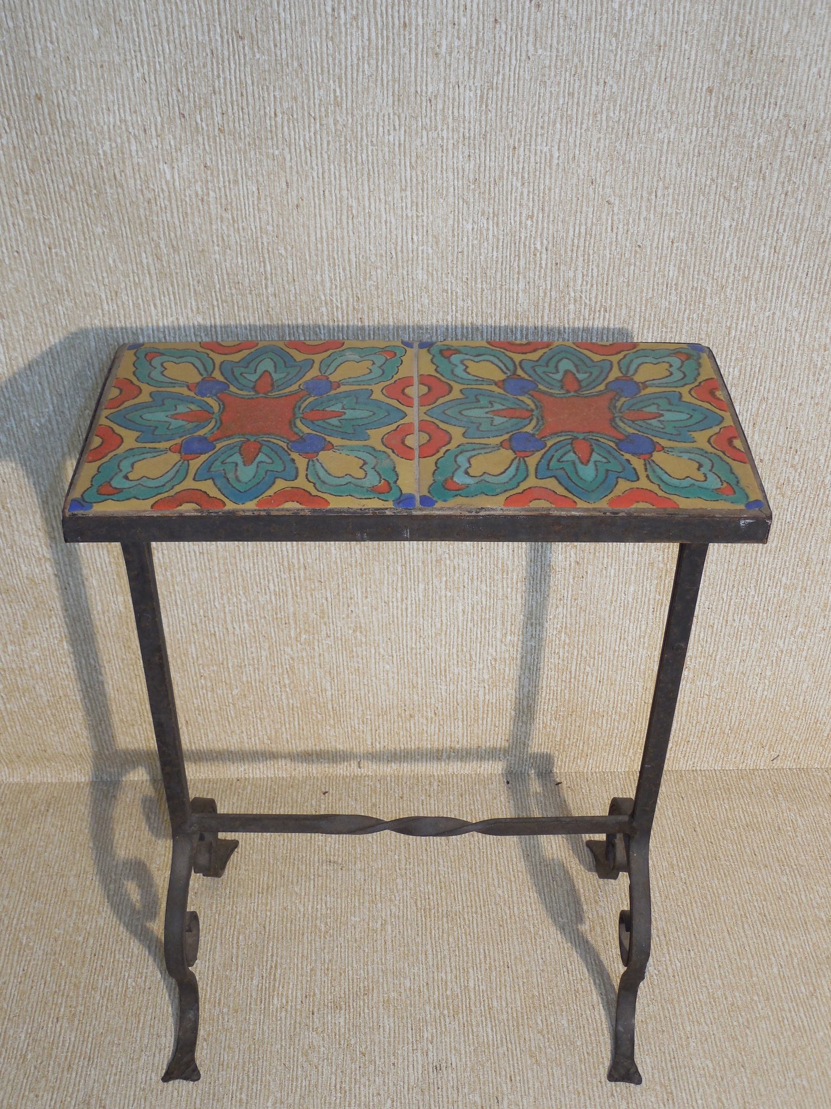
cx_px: 416
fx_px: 1248
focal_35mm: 39
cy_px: 554
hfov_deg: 36.8
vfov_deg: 47.9
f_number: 3.8
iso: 220
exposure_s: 1/30
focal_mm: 7
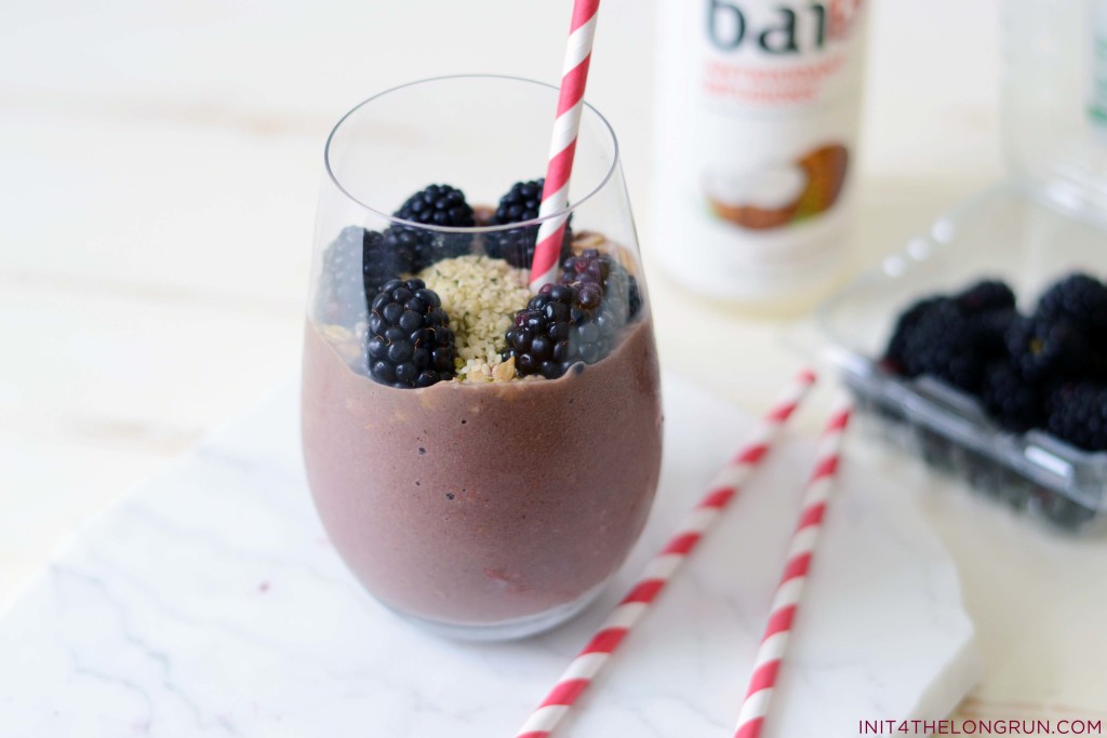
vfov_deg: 18.2
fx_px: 2306
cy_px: 369
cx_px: 554
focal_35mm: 75
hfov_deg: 27.0
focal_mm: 50
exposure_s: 1/250
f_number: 2.5
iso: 400
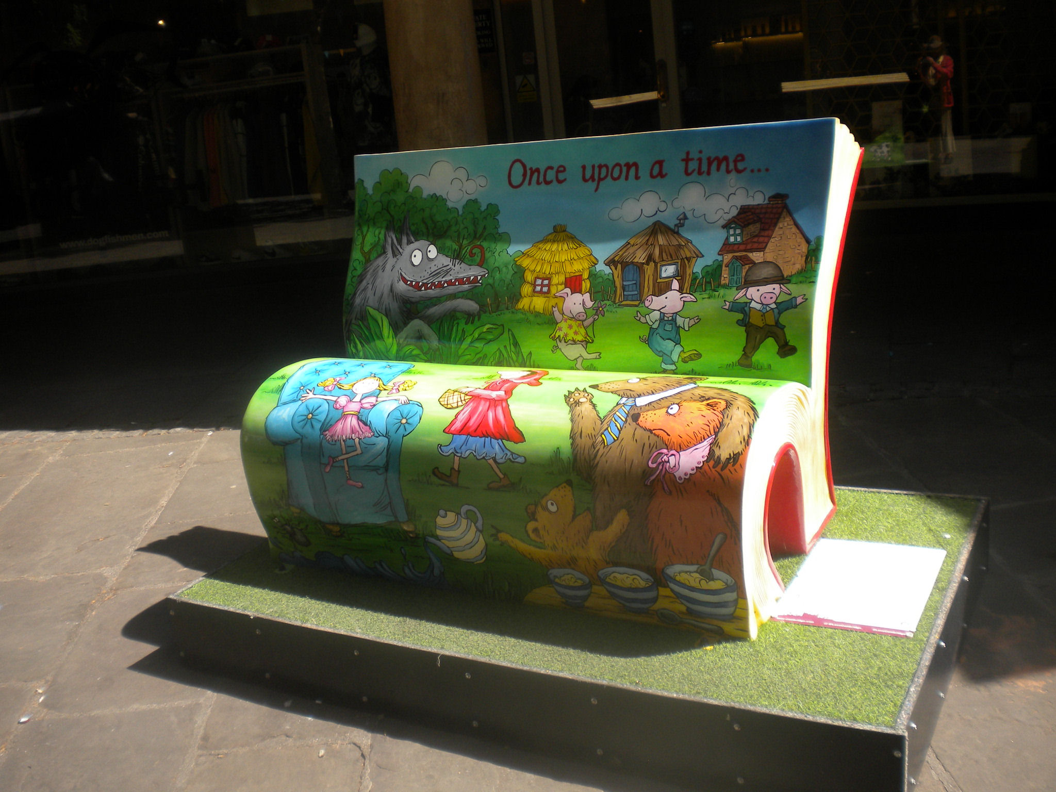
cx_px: 528
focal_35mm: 35
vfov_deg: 40.7
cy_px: 396
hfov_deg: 52.6
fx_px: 1068
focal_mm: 6.3
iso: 80
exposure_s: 1/338
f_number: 4.6
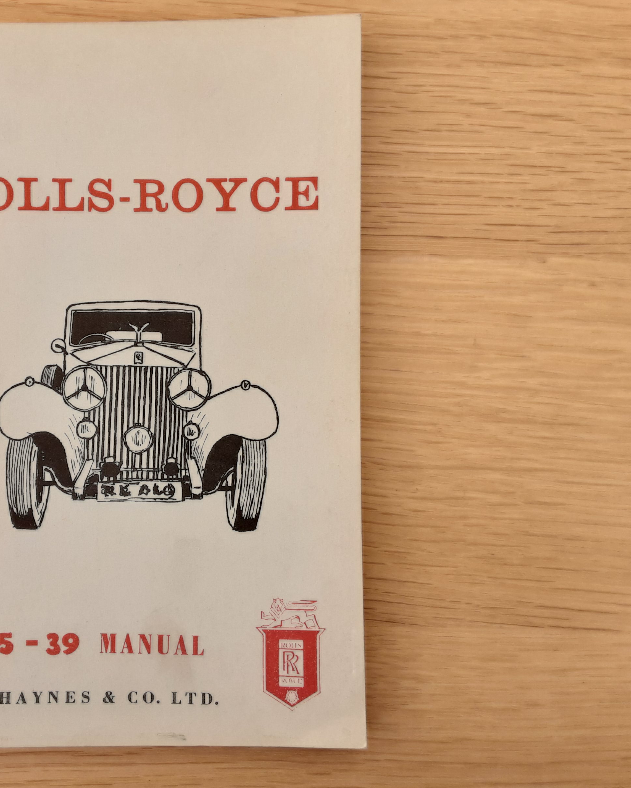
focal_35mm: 37
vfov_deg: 49.1
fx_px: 864
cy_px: 393
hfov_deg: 39.0
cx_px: 151
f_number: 1.9
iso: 40
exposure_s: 1/122
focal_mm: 2.9
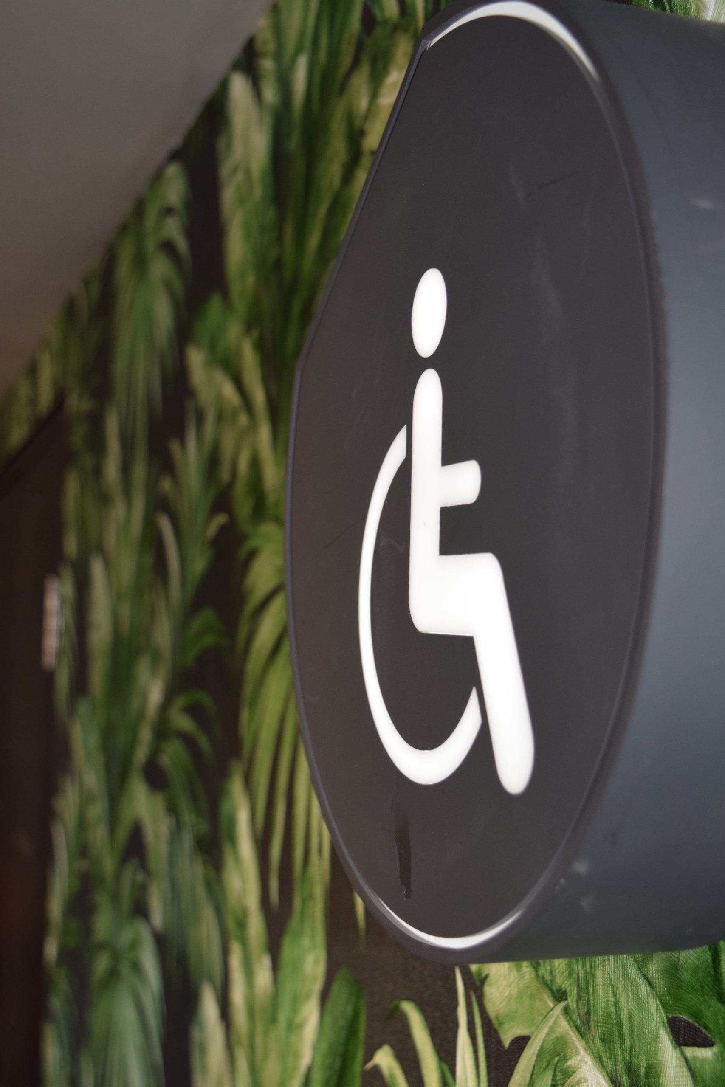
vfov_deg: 38.9
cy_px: 544
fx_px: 1540
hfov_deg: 26.5
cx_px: 362
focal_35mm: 51
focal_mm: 34
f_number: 5.6
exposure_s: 1/125
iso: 640
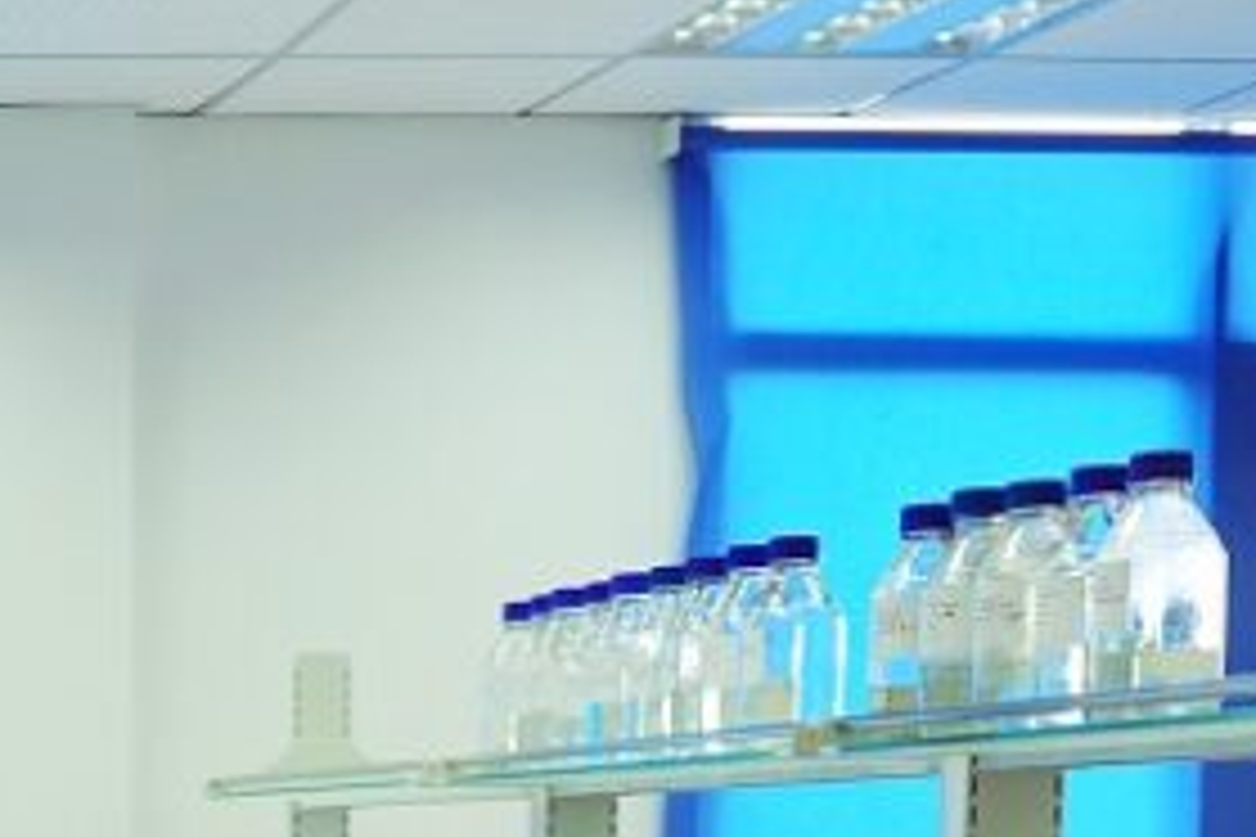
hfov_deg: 19.8
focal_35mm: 88
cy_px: 1159
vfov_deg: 14.7
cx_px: -657
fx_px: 3070
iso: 500
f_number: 3.5
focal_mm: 24
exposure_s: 1/100
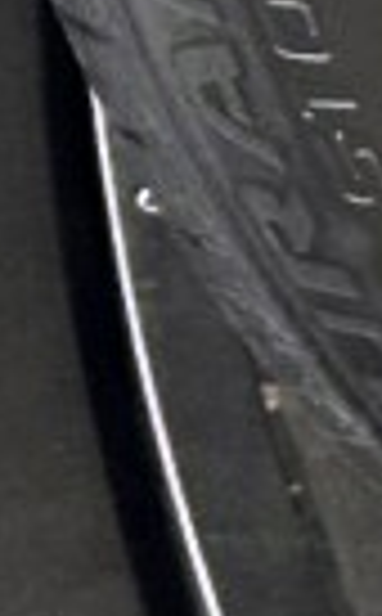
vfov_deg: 5.4
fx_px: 6380
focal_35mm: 381
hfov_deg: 3.2
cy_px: -504
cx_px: 1825
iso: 640
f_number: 1.78
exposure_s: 1/20
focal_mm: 6.86
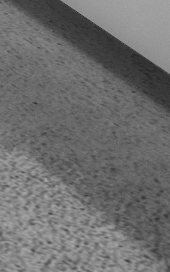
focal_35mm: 261
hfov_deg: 5.0
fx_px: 1935
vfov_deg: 7.4
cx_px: 114
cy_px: -443
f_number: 2.8
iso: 100
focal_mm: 45
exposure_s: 1/90
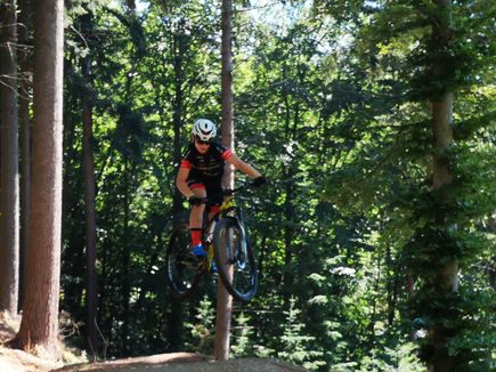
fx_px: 1074
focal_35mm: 75
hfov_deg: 25.9
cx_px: 301
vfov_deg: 19.5
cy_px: 257
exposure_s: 1/900
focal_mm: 3.95
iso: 160
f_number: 1.8
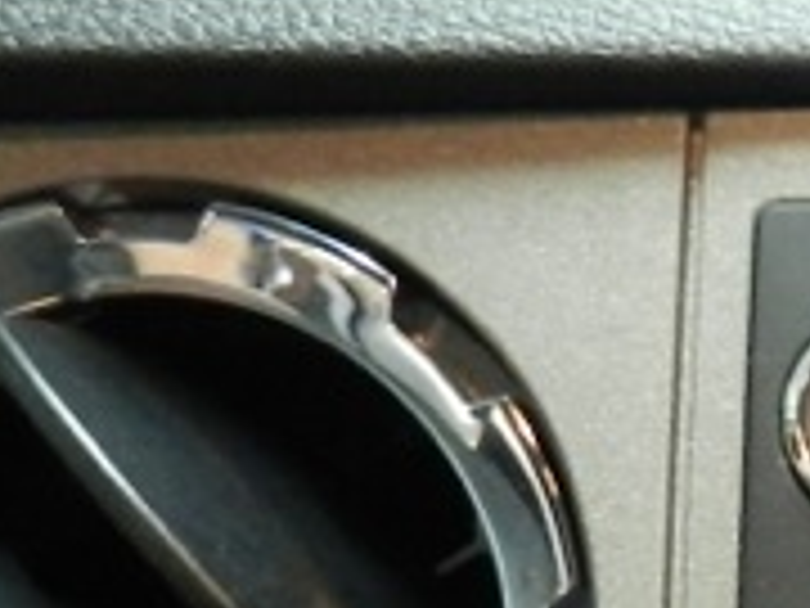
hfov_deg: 14.1
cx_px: 1480
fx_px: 2878
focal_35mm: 123
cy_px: 1049
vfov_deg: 11.3
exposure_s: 1/3
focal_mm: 4
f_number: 3.4
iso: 400
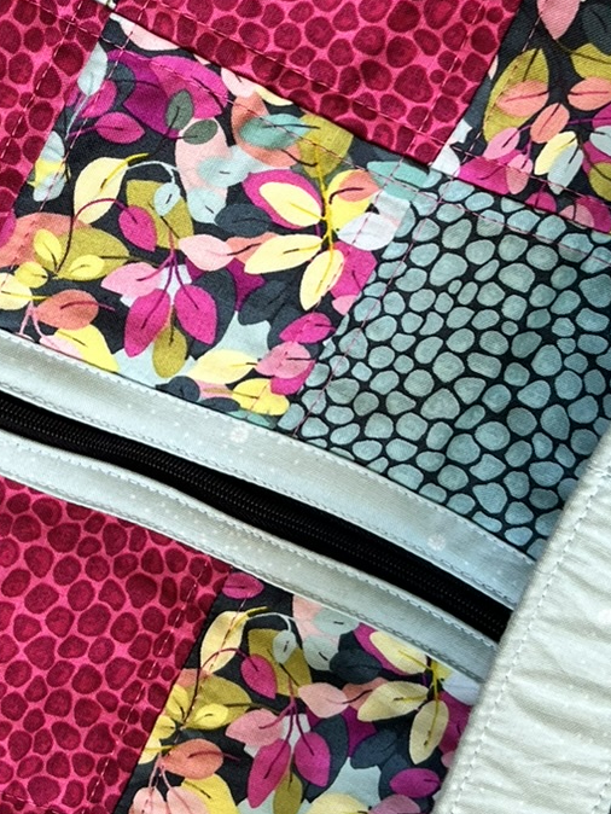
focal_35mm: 79
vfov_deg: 24.4
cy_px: 185
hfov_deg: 18.4
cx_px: 78
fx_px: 1858
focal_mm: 5.7
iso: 64
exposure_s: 1/121
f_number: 1.5
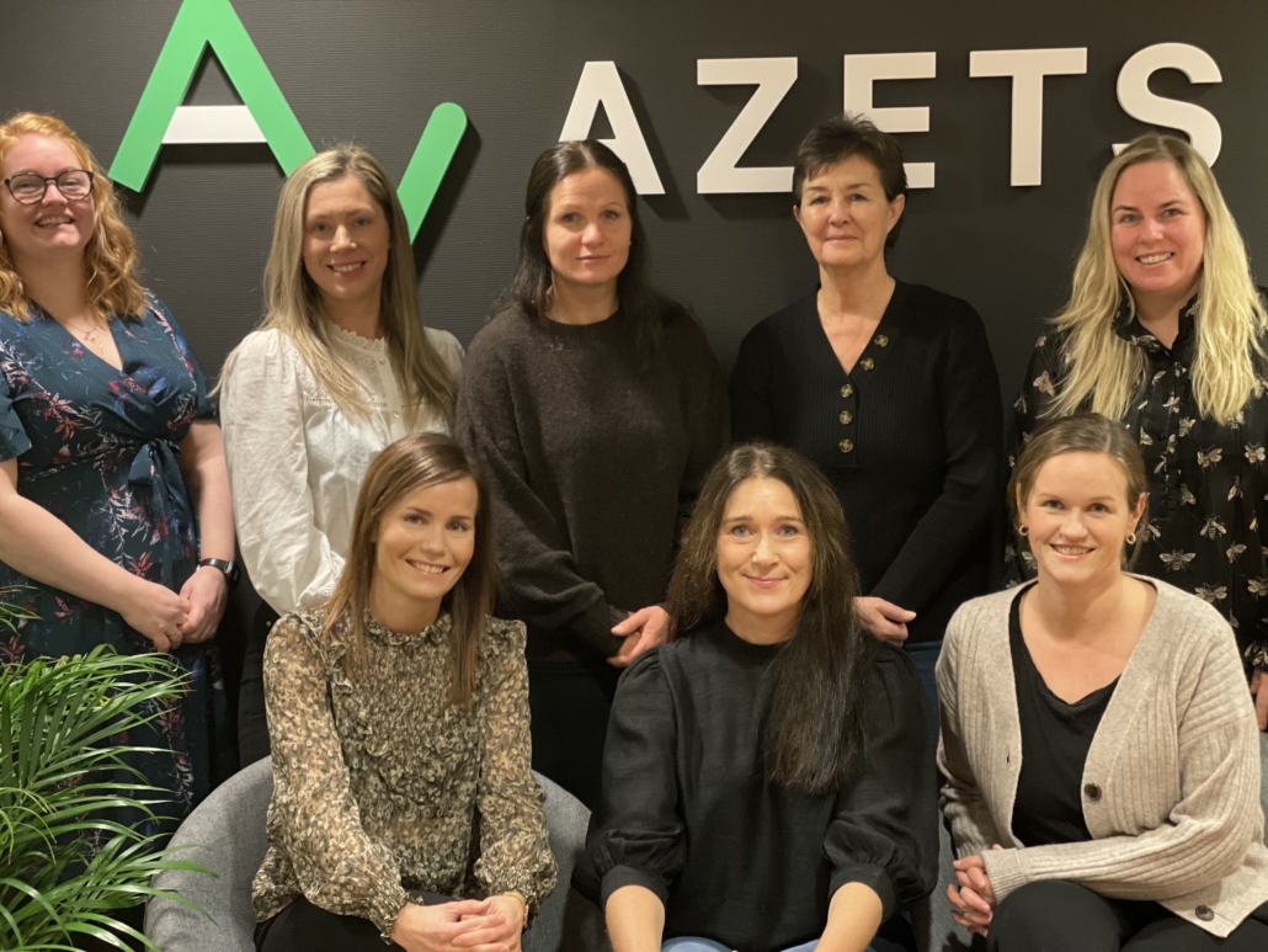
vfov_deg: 28.0
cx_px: 634
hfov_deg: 36.8
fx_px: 1905
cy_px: 476
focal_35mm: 52
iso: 400
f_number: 2
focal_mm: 6
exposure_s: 1/25
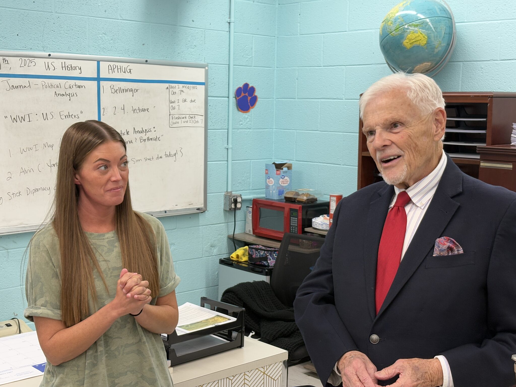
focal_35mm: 52
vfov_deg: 28.0
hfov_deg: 36.8
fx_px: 775
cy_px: 194
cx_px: 258
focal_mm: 5.96
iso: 100
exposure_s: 1/60
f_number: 1.6
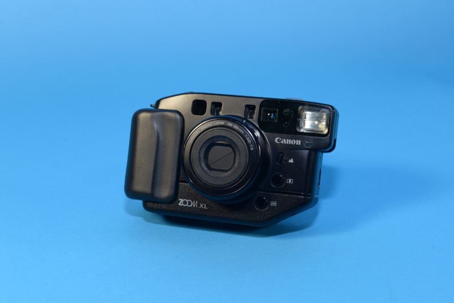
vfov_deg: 27.0
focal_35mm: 50
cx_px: 227
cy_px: 152
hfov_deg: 39.6
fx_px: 631
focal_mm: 50
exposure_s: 1/60
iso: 320
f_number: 8
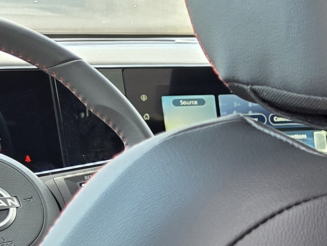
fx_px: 1256
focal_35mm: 133
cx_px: 737
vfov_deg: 10.5
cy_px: 445
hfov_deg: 12.3
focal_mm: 6.3
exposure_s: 1/180
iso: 50
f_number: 1.7
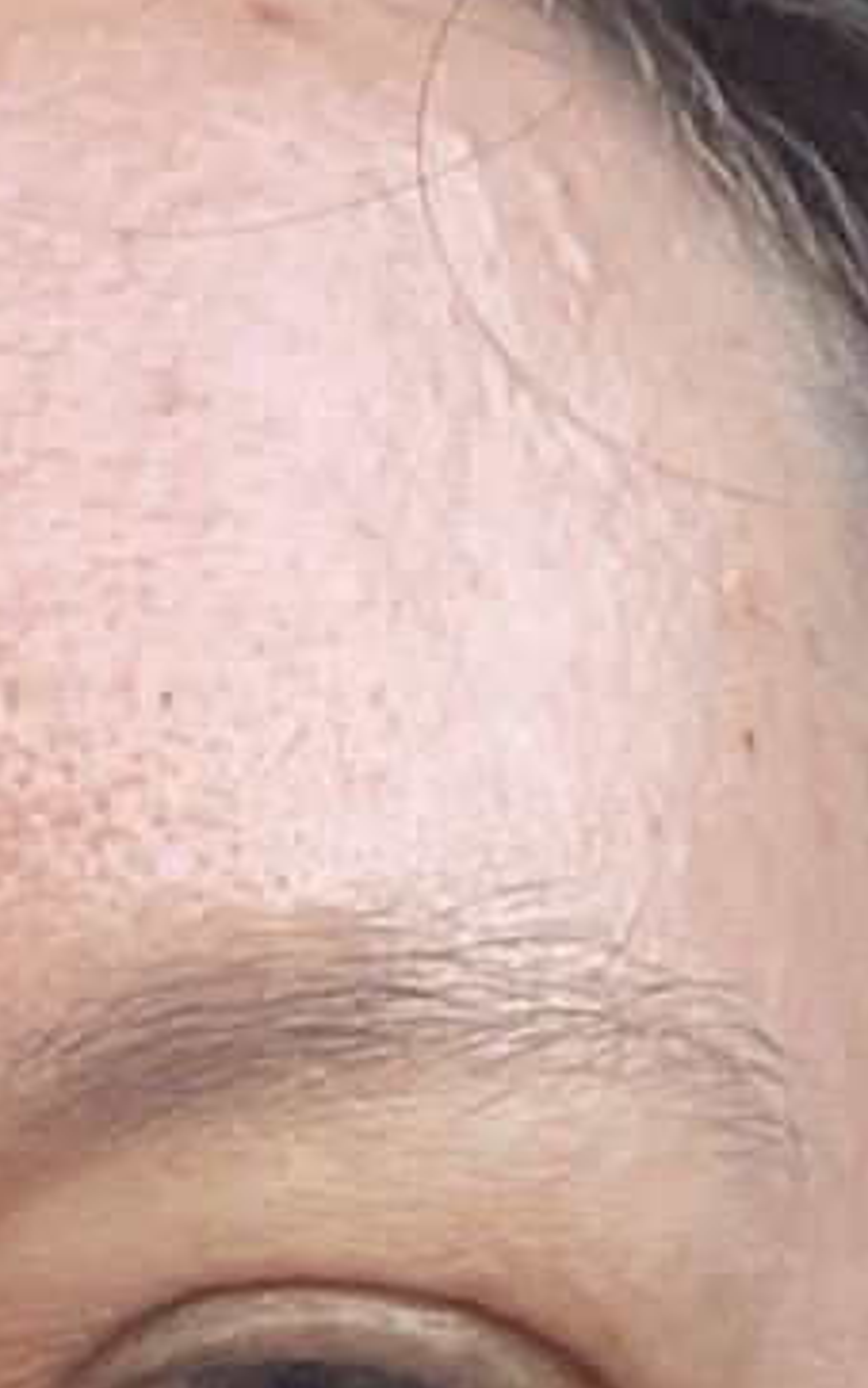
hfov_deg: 7.0
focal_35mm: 175
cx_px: -1396
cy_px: 3047
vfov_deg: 10.6
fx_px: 6621
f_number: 2.2
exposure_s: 1/121
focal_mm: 2.71
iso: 100
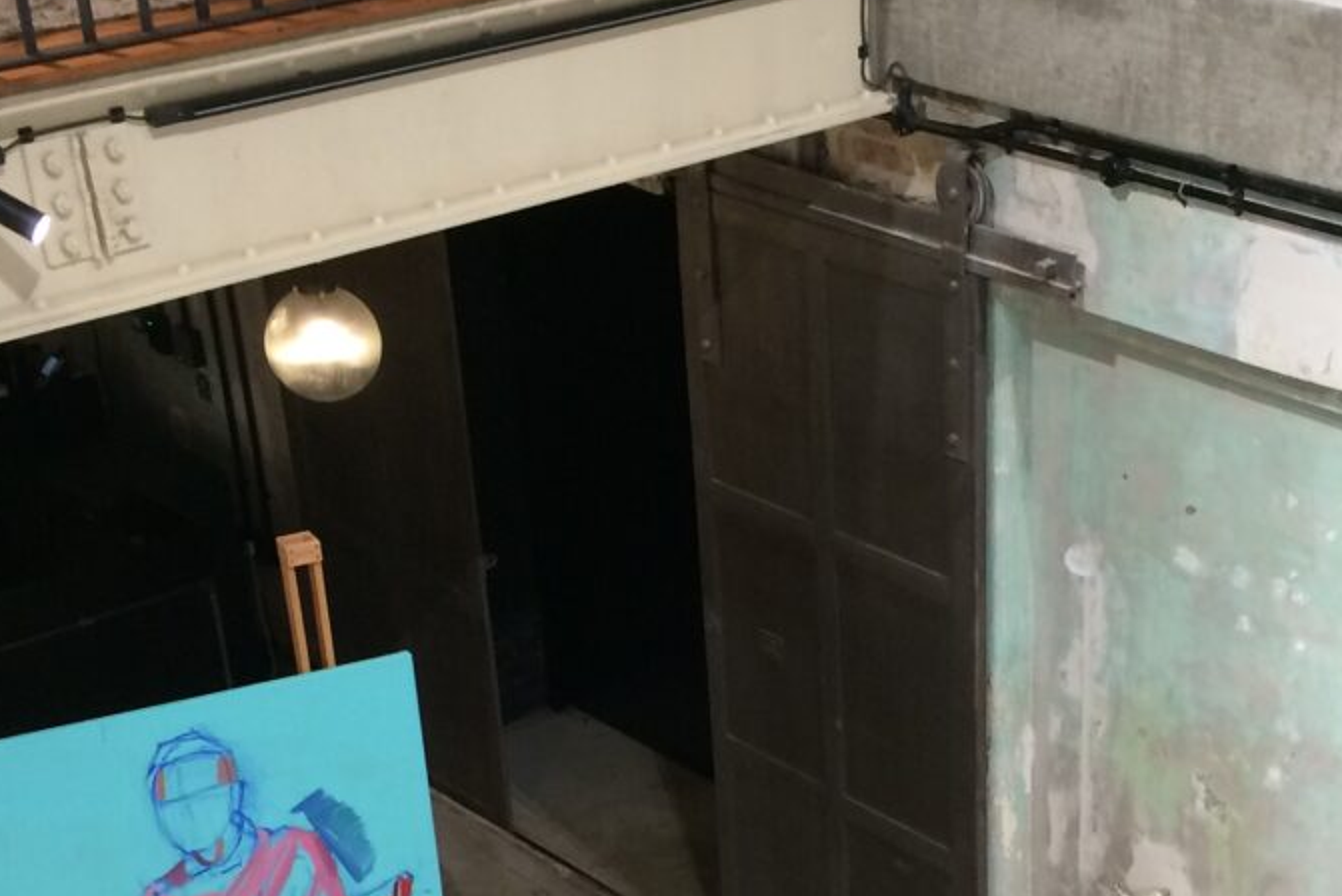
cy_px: 1024
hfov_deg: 29.1
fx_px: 2573
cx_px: 882
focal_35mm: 69
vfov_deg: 18.9
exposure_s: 1/33
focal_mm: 4.15
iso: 80
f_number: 2.2
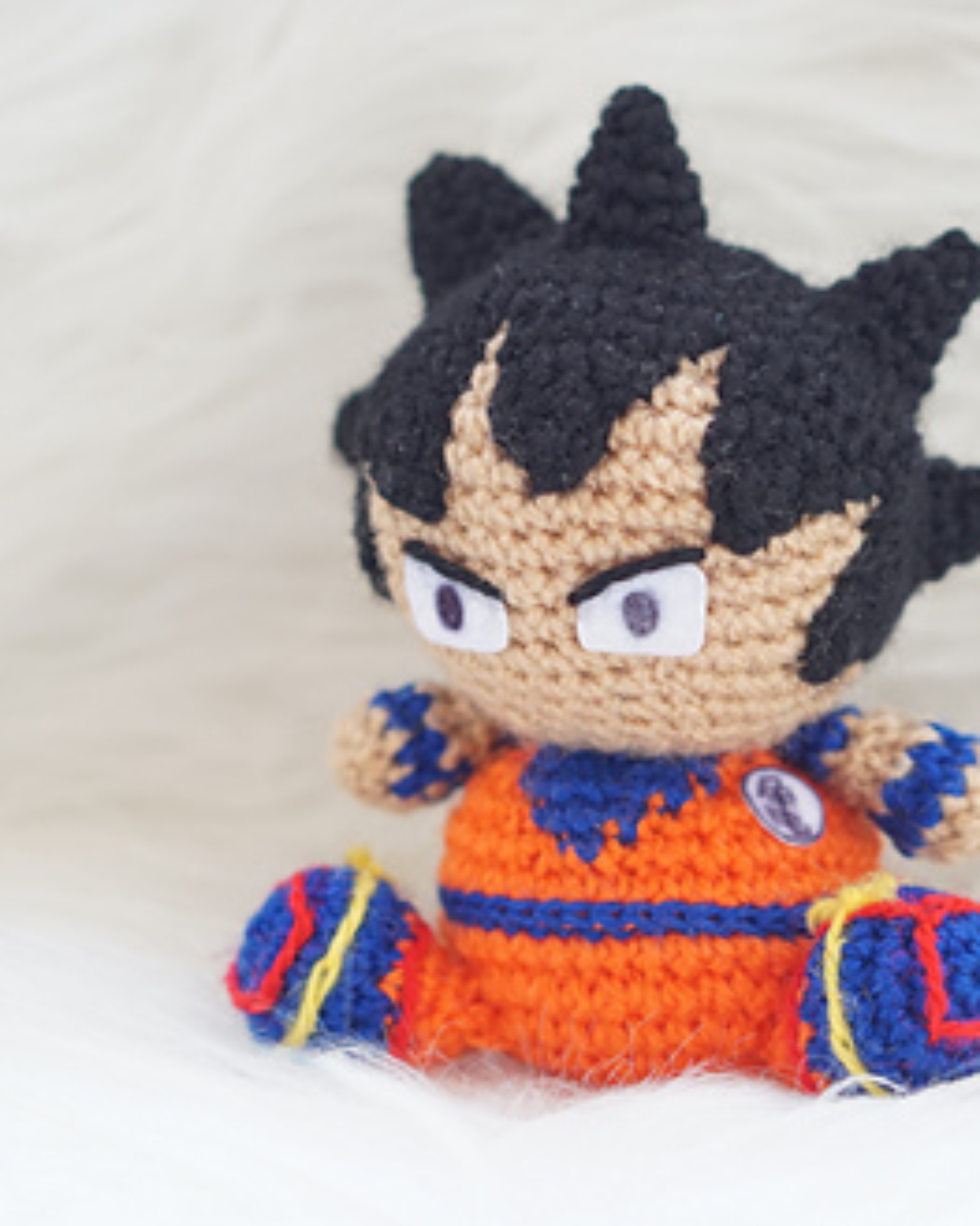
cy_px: 615
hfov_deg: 14.4
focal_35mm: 107
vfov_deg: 17.9
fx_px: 3881
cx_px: 589
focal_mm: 50
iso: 800
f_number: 2.8
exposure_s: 1/25
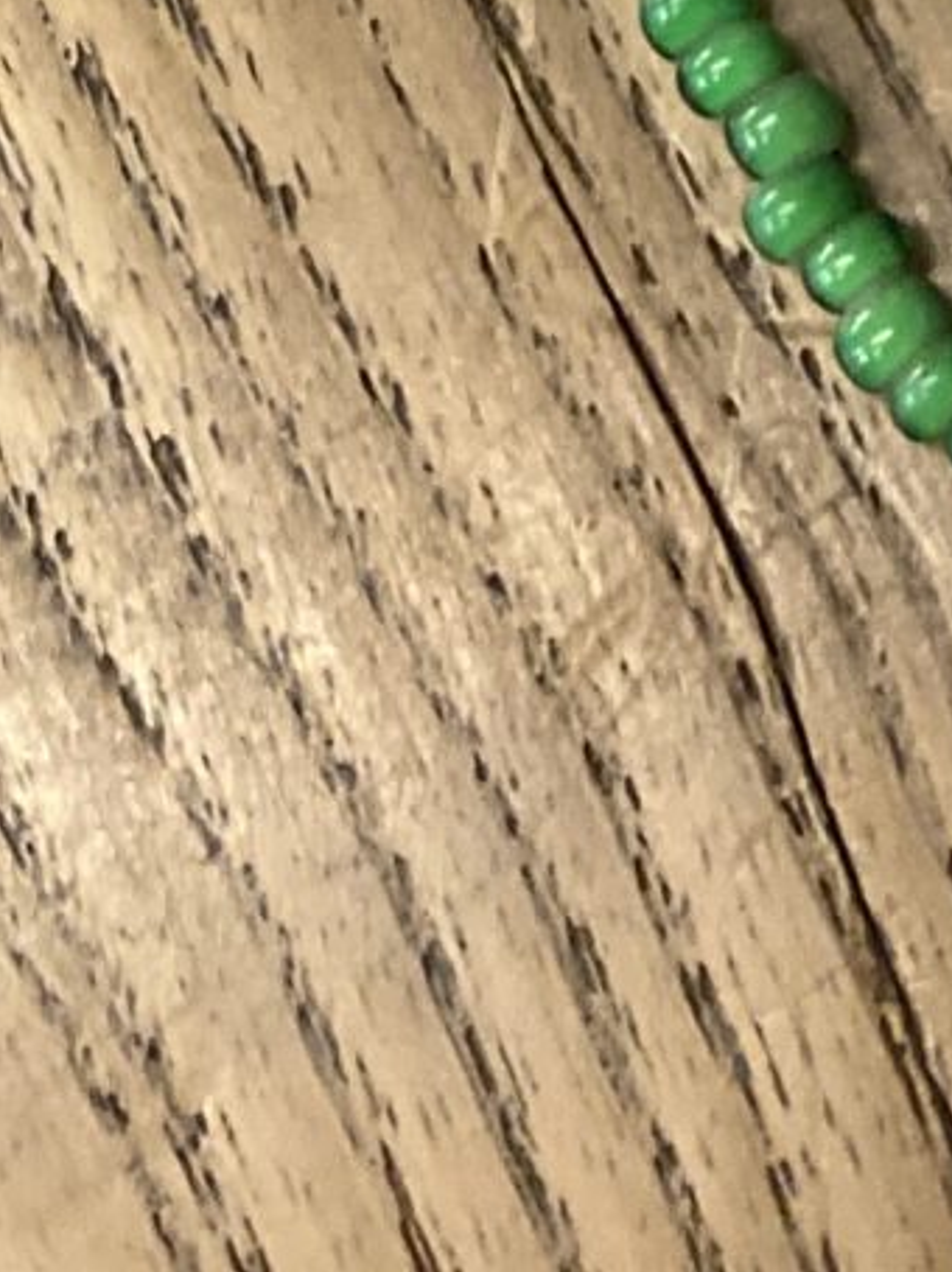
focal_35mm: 158
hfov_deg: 8.6
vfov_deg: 11.6
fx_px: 5799
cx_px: 2192
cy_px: -967
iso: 160
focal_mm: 3.99
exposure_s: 1/60
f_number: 1.8
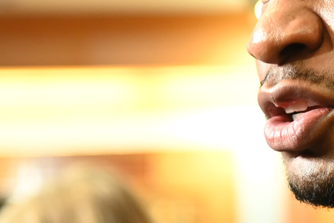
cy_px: 109
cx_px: 422
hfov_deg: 10.9
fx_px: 1707
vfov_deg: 7.5
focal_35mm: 184
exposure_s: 1/60
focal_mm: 50
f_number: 2.8
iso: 1250
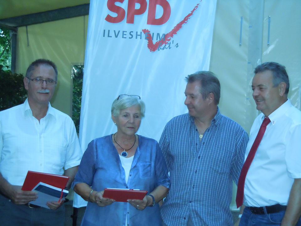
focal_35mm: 68
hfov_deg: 28.6
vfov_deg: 21.6
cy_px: 113
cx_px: 150
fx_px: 591
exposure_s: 1/40
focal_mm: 12.2
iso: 800
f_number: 4.1
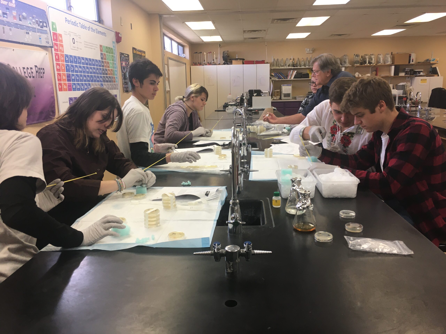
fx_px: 374
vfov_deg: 48.2
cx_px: 223
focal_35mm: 29
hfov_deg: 61.7
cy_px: 167
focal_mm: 4.15
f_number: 2.2
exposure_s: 1/30
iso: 25
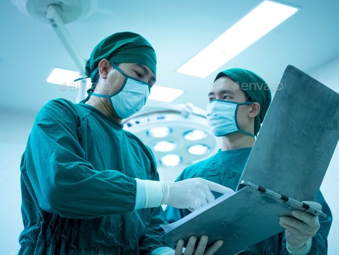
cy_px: 128
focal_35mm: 50
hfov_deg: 38.2
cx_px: 170
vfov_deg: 29.1
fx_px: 490
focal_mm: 25
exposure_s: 1/320
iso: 500
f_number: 1.8
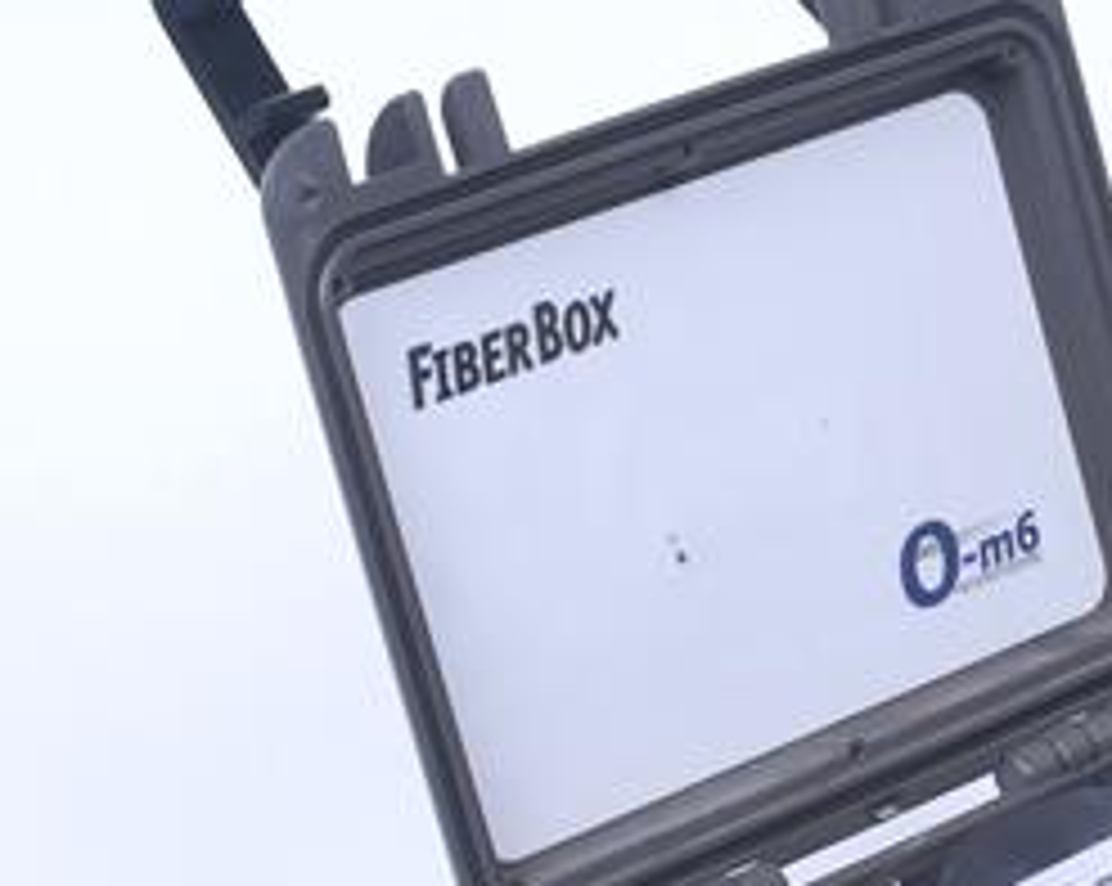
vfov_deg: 14.6
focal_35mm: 105
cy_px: 706
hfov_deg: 17.9
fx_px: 3452
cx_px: 1062
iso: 200
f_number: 16
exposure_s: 1/200
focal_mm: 31
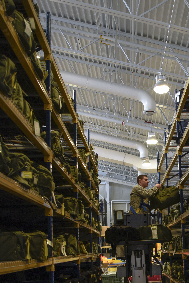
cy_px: 215
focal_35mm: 46
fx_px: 362
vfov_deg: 41.4
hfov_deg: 28.2
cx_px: 170
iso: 1000
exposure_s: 1/60
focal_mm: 24
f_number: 2.8
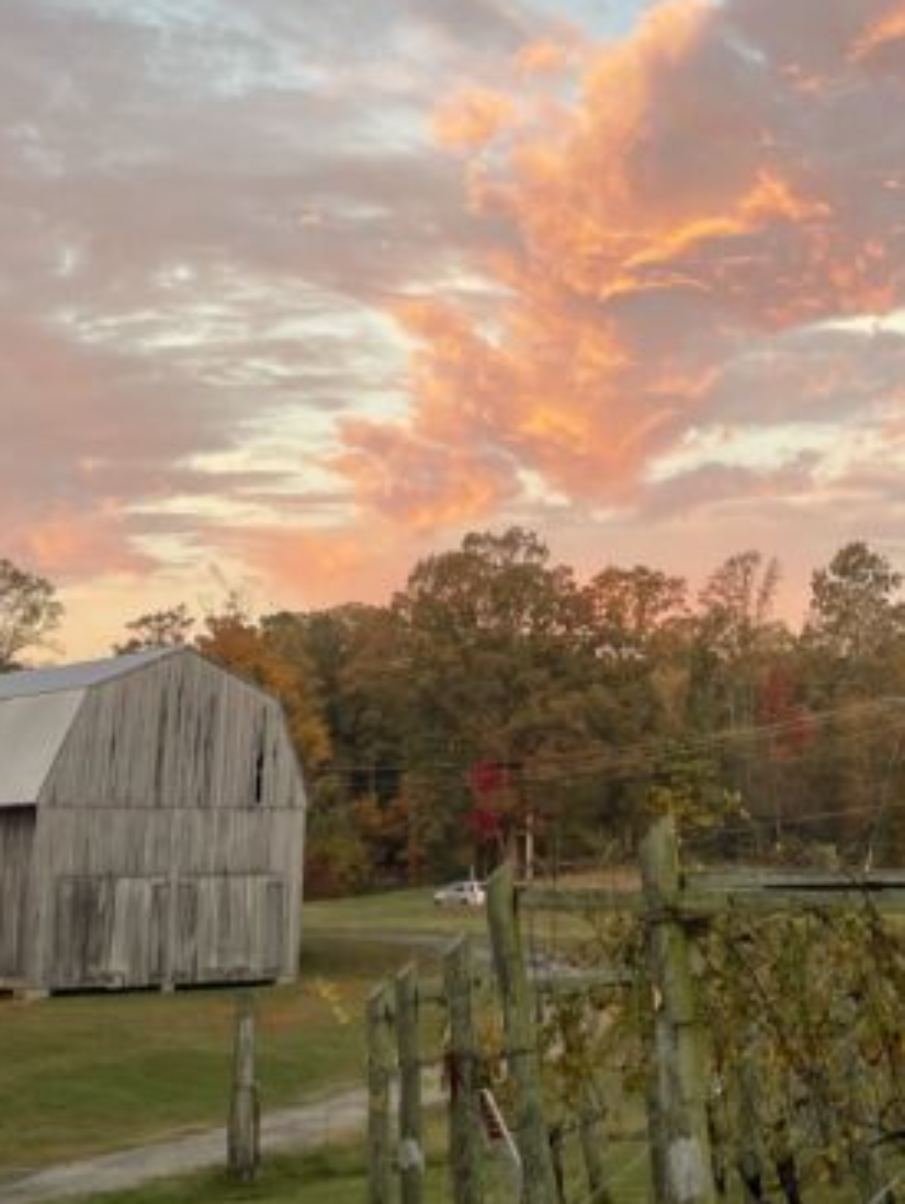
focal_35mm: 62
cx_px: 696
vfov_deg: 30.8
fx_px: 2159
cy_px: 354
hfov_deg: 23.4
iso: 50
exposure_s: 1/121
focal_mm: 4.2
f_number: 1.6
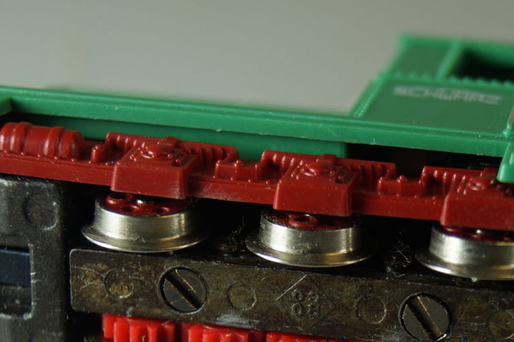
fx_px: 2032
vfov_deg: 9.6
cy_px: 291
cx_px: 332
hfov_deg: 14.4
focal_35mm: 142
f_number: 4.5
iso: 125
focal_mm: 35
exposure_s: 1/160
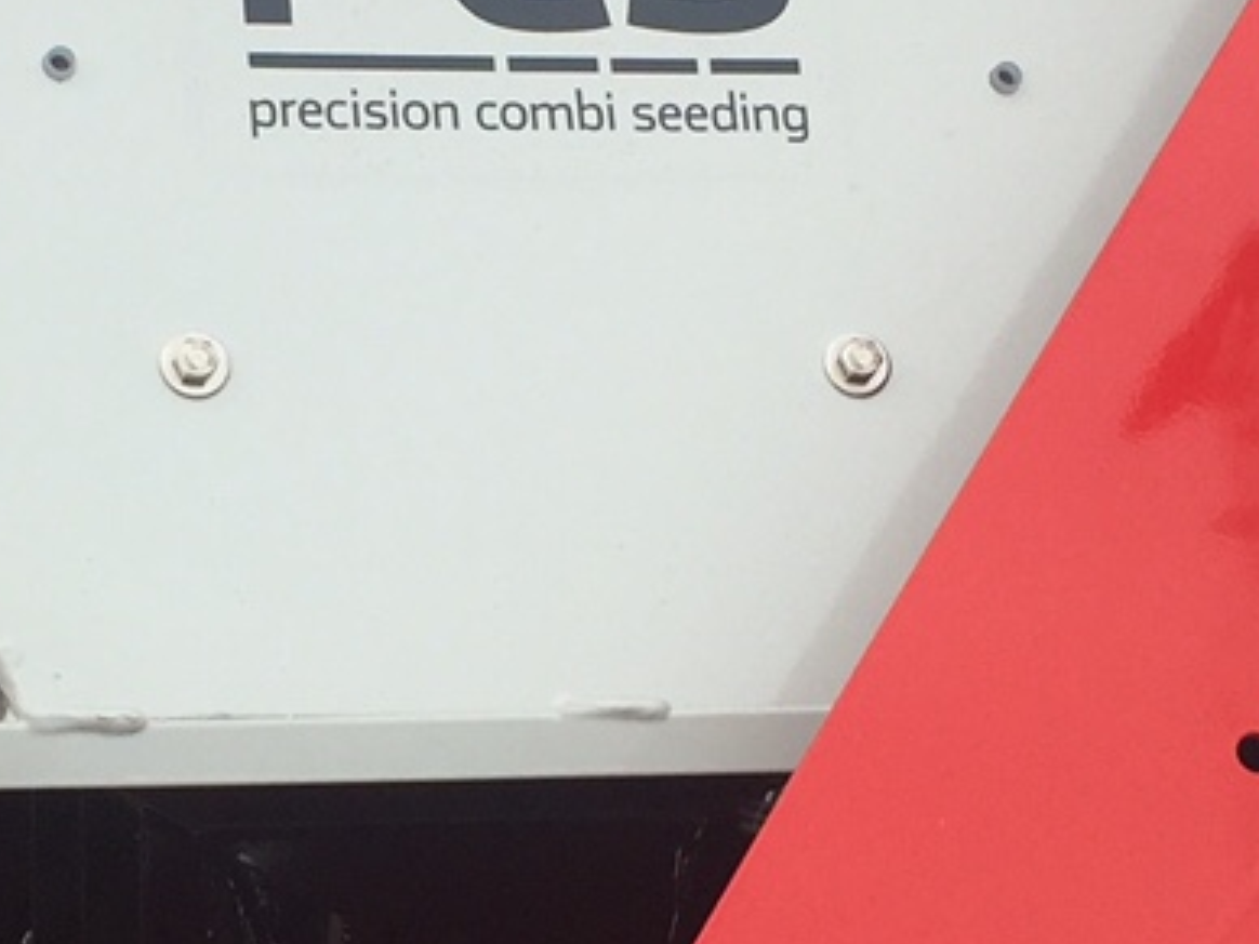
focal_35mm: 122
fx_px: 4437
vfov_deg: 12.1
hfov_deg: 16.1
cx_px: 467
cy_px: 597
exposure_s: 1/842
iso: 32
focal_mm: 4.15
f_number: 2.2
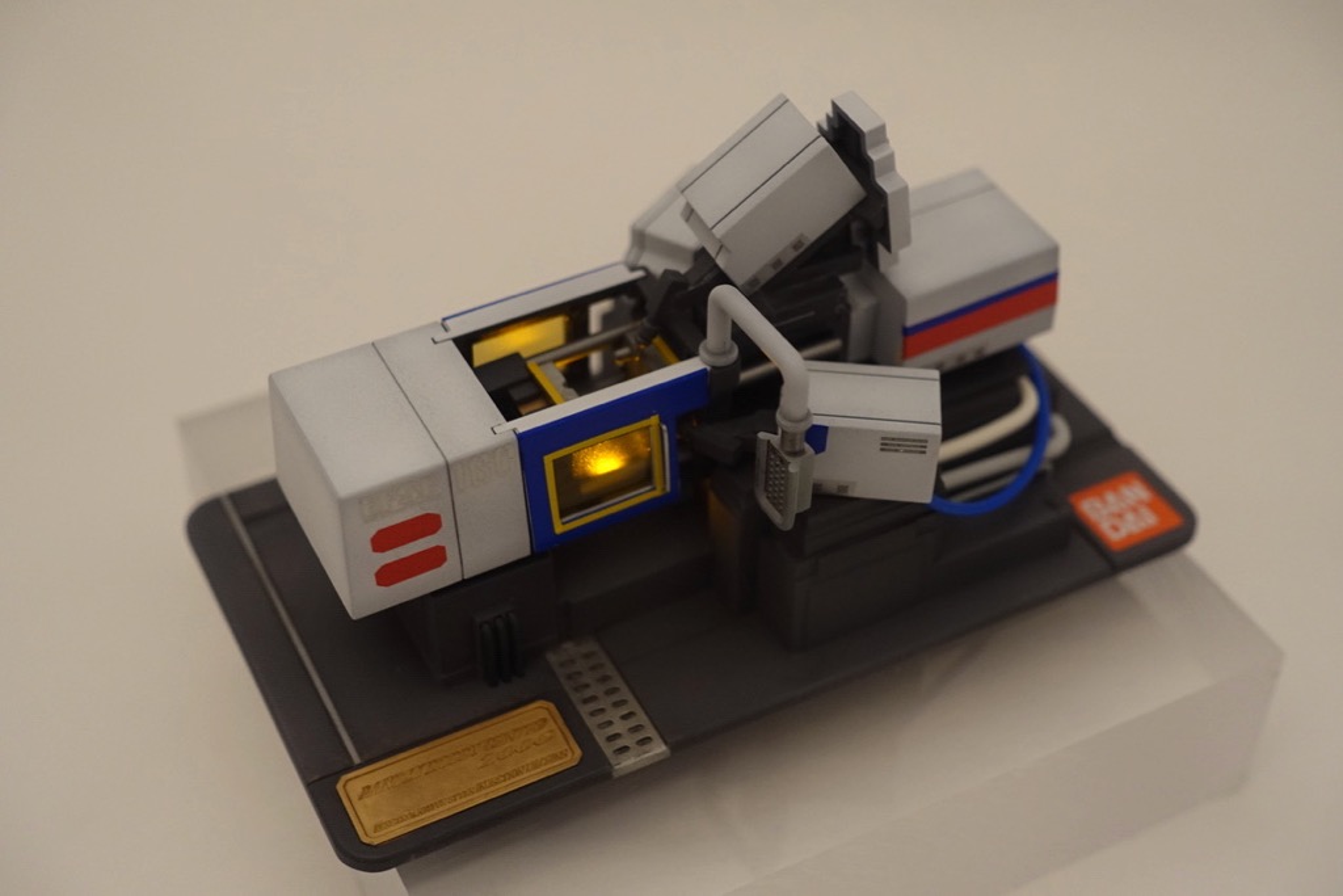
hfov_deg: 40.3
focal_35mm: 49
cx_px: 672
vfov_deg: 27.5
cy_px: 448
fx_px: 1828
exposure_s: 1/15
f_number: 2.8
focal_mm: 17.9
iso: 800
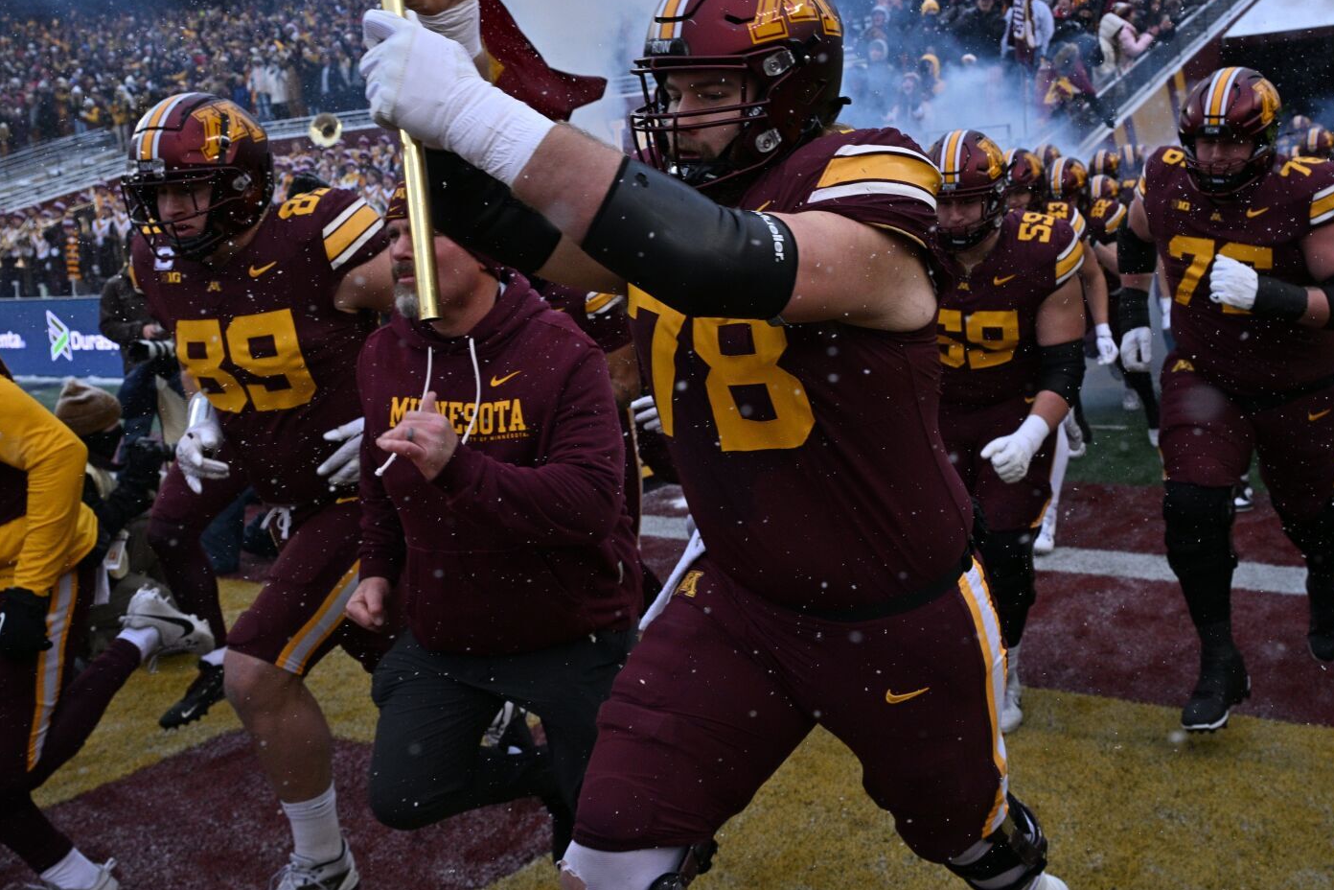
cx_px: 751
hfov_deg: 50.6
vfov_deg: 35.0
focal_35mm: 38
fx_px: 1408
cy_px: 370
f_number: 6.3
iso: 1250
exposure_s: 1/1250
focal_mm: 30
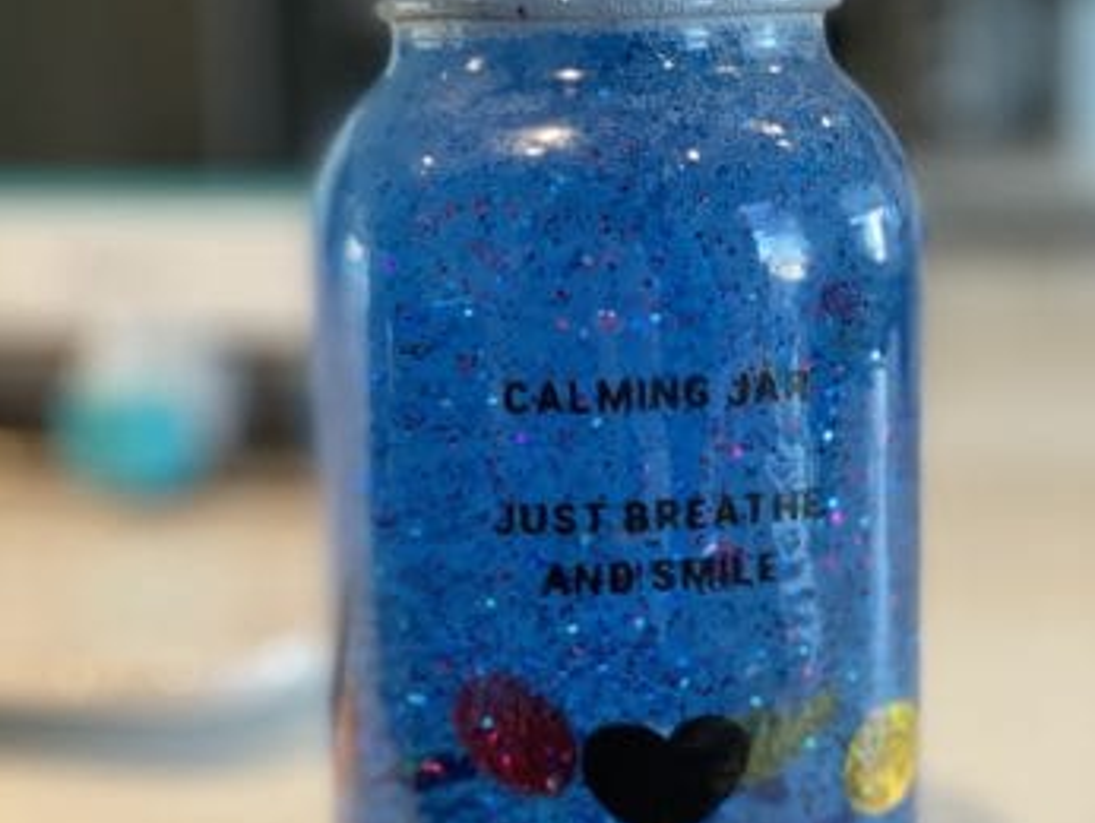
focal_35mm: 70
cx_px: 544
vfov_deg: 21.0
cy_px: 522
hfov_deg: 27.8
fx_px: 2216
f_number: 2
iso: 250
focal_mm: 6
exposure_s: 1/40
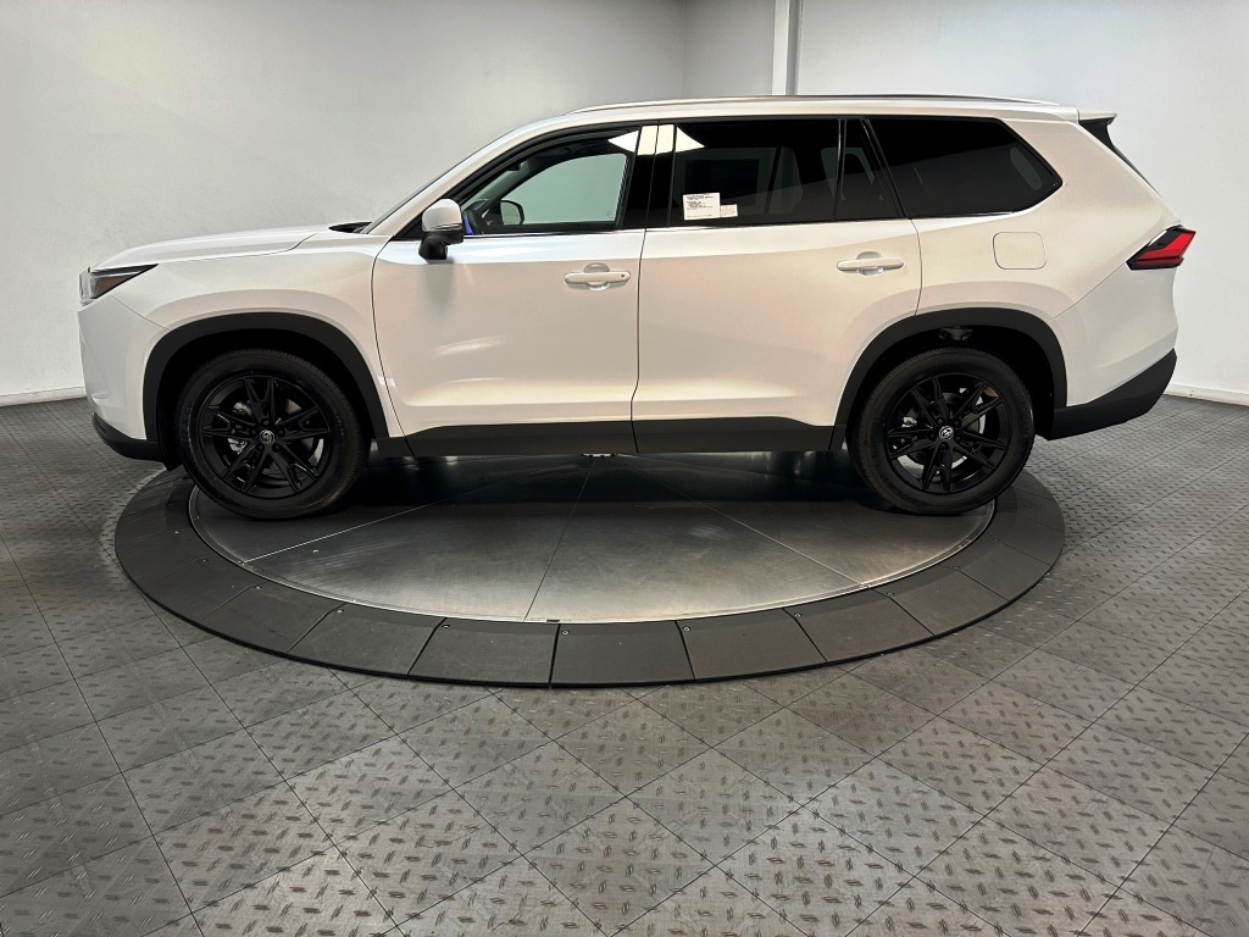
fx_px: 866
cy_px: 468
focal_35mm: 24
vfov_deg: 56.8
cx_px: 624
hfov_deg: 71.6
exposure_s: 1/60
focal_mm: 6.86
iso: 250
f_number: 1.78
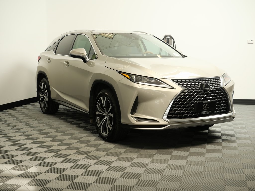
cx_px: 128
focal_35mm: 50
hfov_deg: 38.2
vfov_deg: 29.1
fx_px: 368
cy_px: 96
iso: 250
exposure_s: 1/200
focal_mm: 25
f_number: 5.6
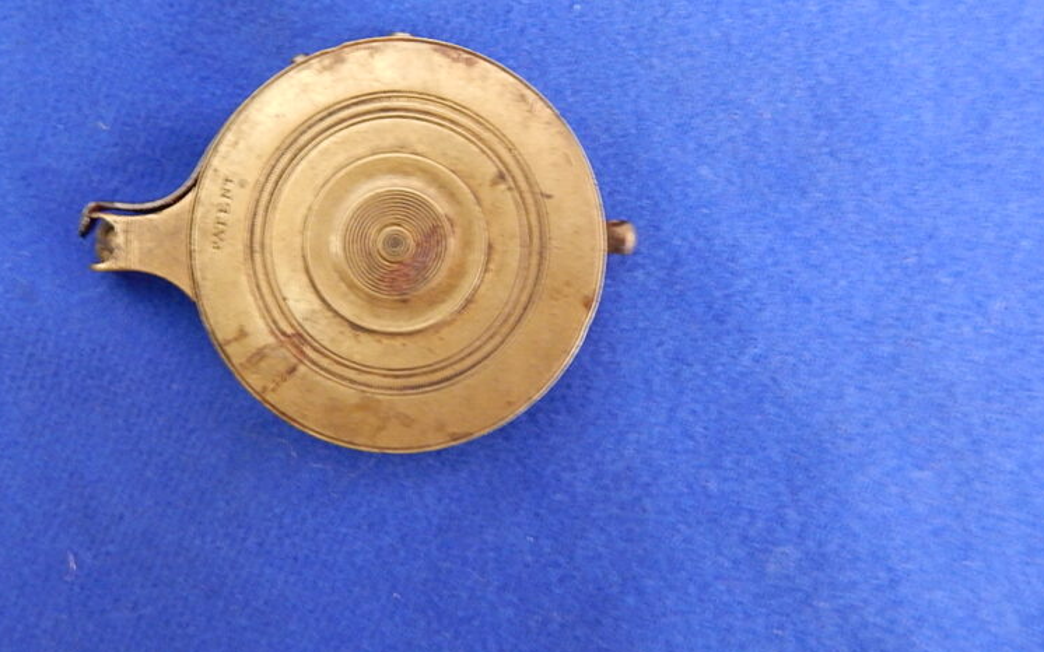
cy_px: 213
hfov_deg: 58.9
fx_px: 910
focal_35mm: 32
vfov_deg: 38.9
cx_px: 392
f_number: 3
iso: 400
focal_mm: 4
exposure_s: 1/8
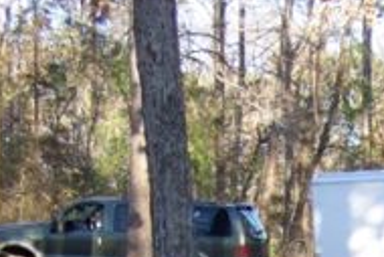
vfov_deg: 8.9
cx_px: 469
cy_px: 588
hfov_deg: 14.0
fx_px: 1516
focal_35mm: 142
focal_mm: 6.3
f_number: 2.8
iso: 64
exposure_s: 1/100
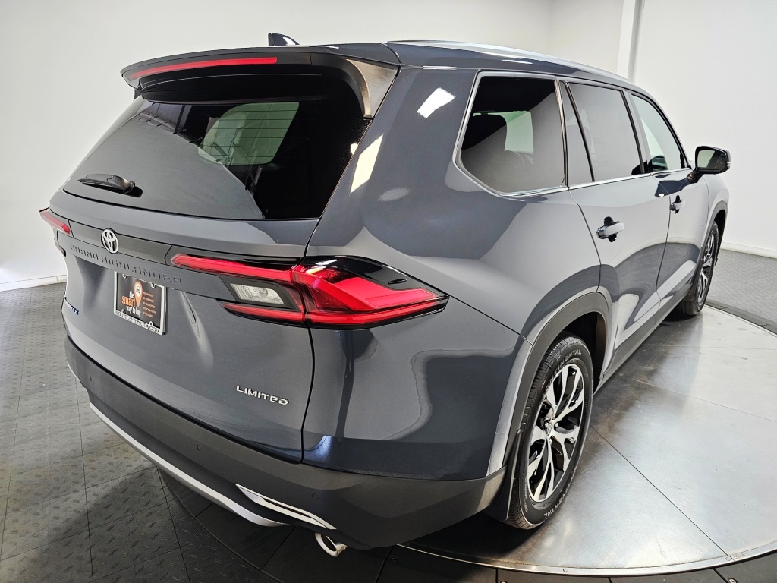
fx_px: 516
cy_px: 292
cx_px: 388
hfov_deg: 73.9
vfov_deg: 58.9
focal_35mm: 23
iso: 800
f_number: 1.7
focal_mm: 6.3
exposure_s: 1/60
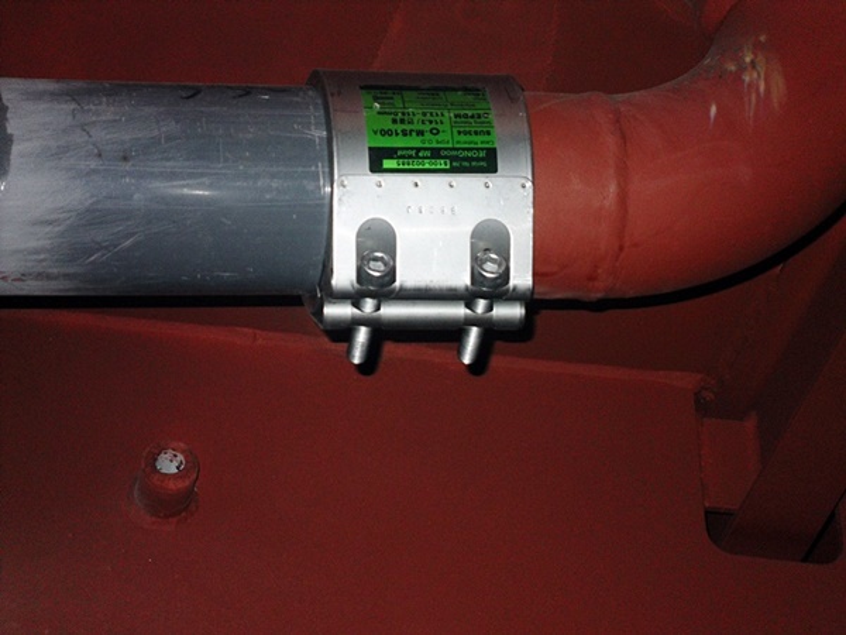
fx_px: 2933
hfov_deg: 16.4
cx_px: 423
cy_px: 318
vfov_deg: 12.3
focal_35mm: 120
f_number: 5.8
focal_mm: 21.5
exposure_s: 1/60
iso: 200
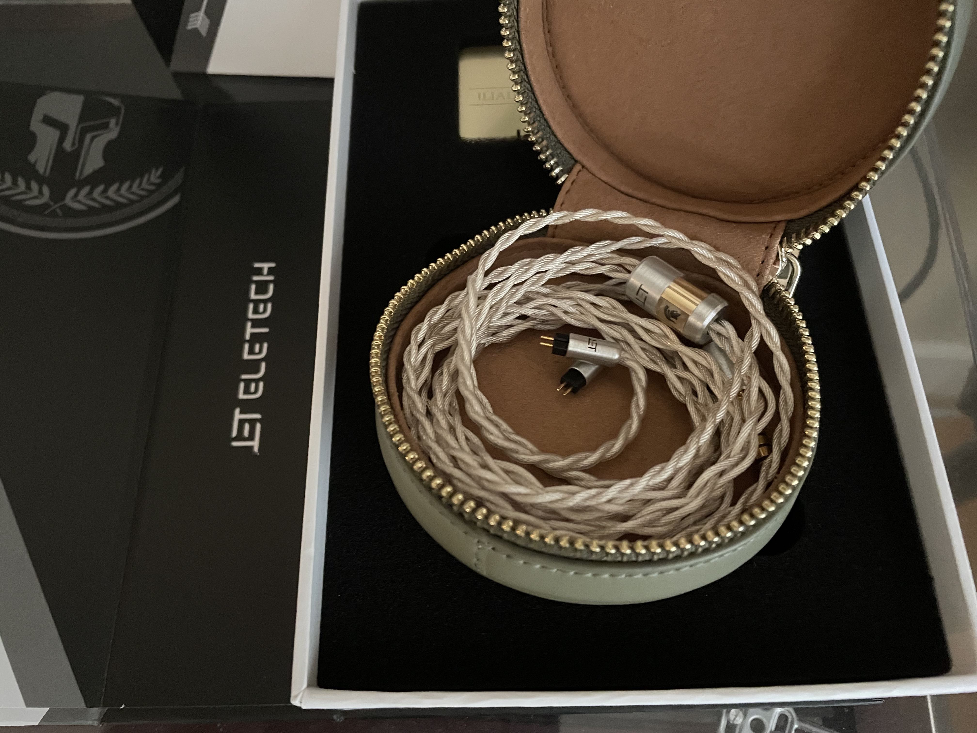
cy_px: 366
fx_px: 734
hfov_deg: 67.3
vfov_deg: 53.1
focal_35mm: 26
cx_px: 488
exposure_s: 1/30
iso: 1000
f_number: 1.6
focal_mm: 4.2
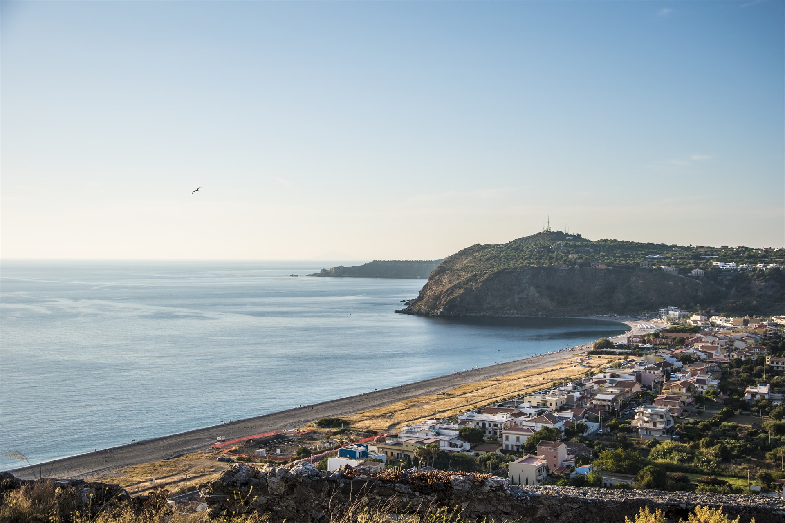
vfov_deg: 28.1
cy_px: 262
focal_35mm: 48
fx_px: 1047
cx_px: 392
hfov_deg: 41.1
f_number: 5
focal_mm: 32
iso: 100
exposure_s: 1/500
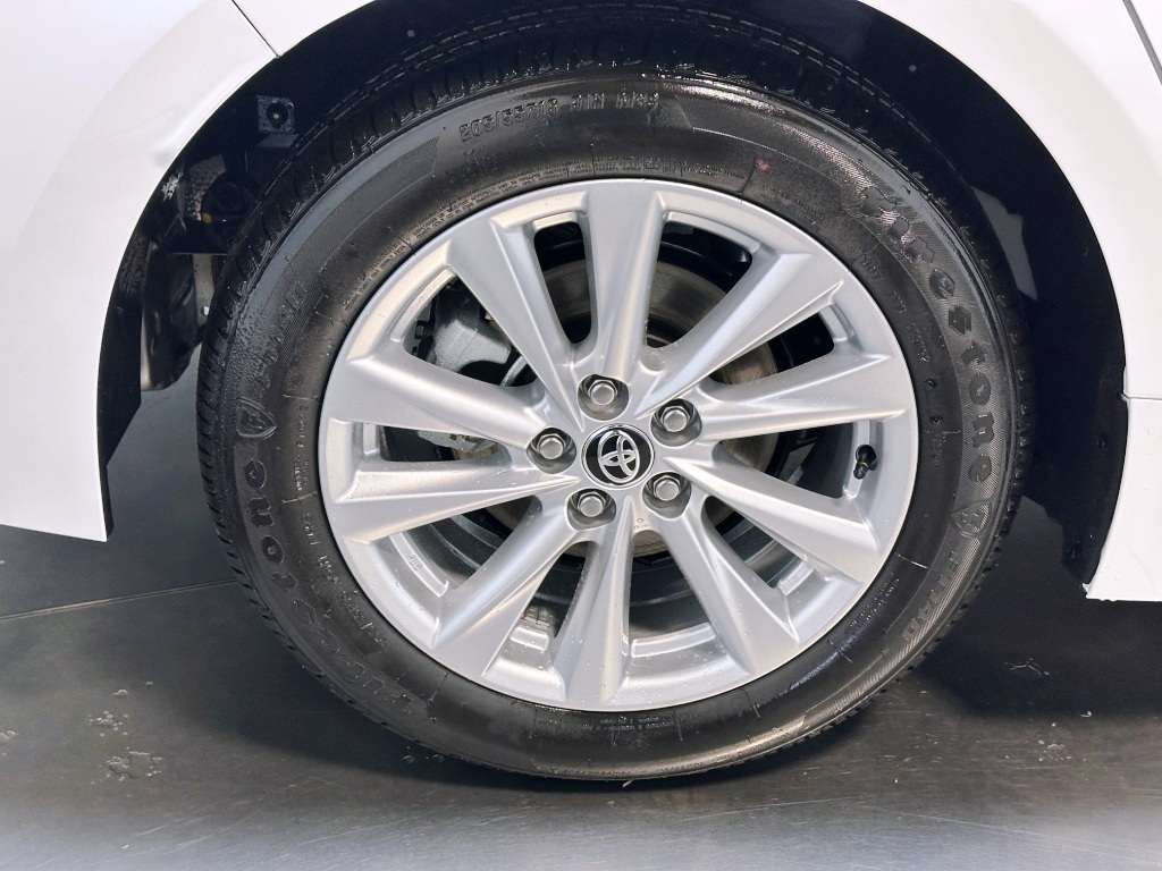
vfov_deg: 30.3
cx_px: 581
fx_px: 1611
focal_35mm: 48
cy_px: 436
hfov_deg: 39.7
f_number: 1.78
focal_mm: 6.86
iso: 320
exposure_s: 1/40
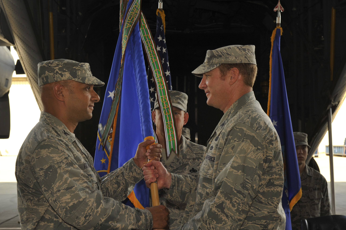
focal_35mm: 76
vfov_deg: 17.9
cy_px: 131
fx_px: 730
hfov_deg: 26.6
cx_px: 154
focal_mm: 62
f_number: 10
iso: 640
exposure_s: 1/200
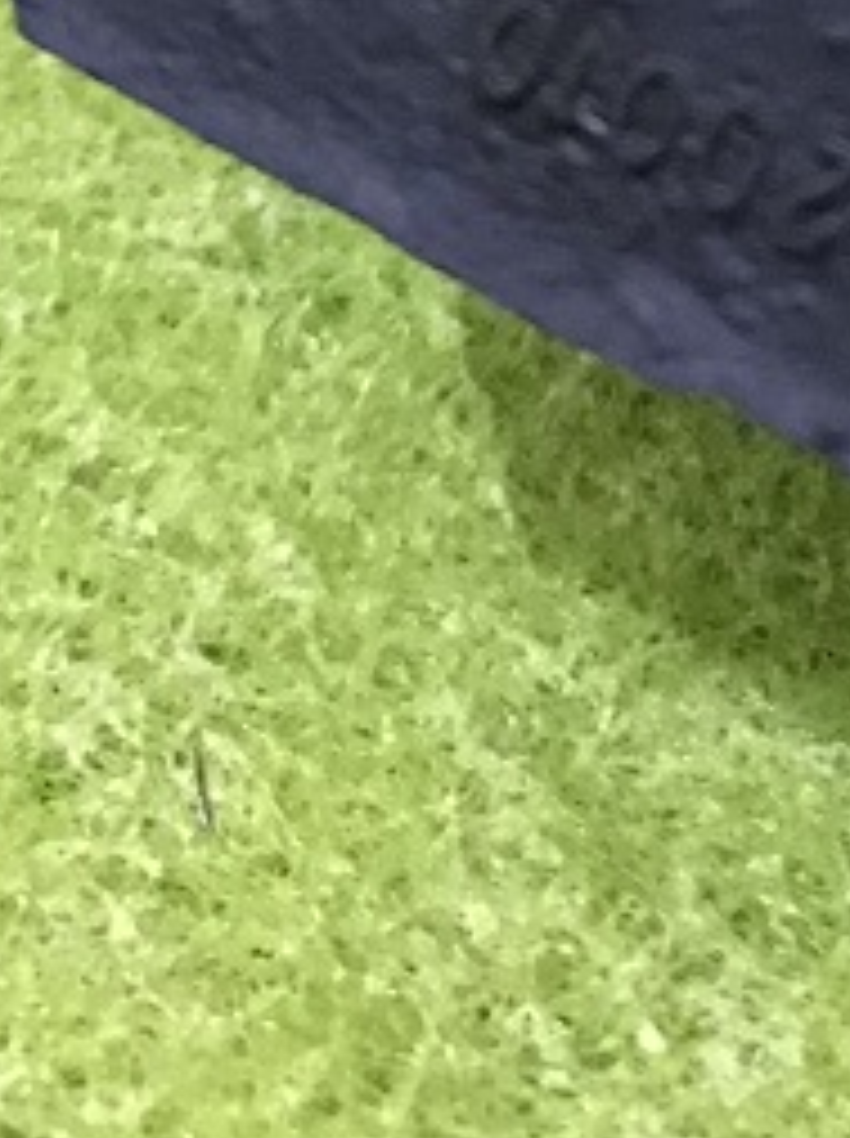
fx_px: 4366
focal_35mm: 133
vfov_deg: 12.7
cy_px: -1268
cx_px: 1093
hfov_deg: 10.9
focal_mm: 3.99
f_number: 1.8
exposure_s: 1/5
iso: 100
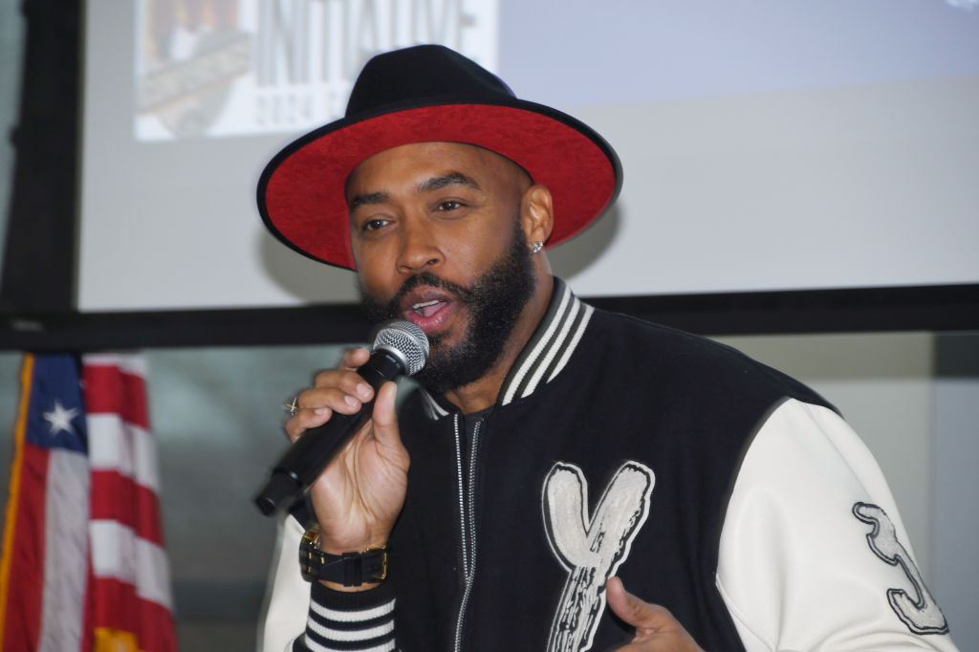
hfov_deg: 8.1
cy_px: 326
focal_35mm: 255
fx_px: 6932
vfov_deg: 5.4
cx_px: 490
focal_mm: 170
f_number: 6
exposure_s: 1/60
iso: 400
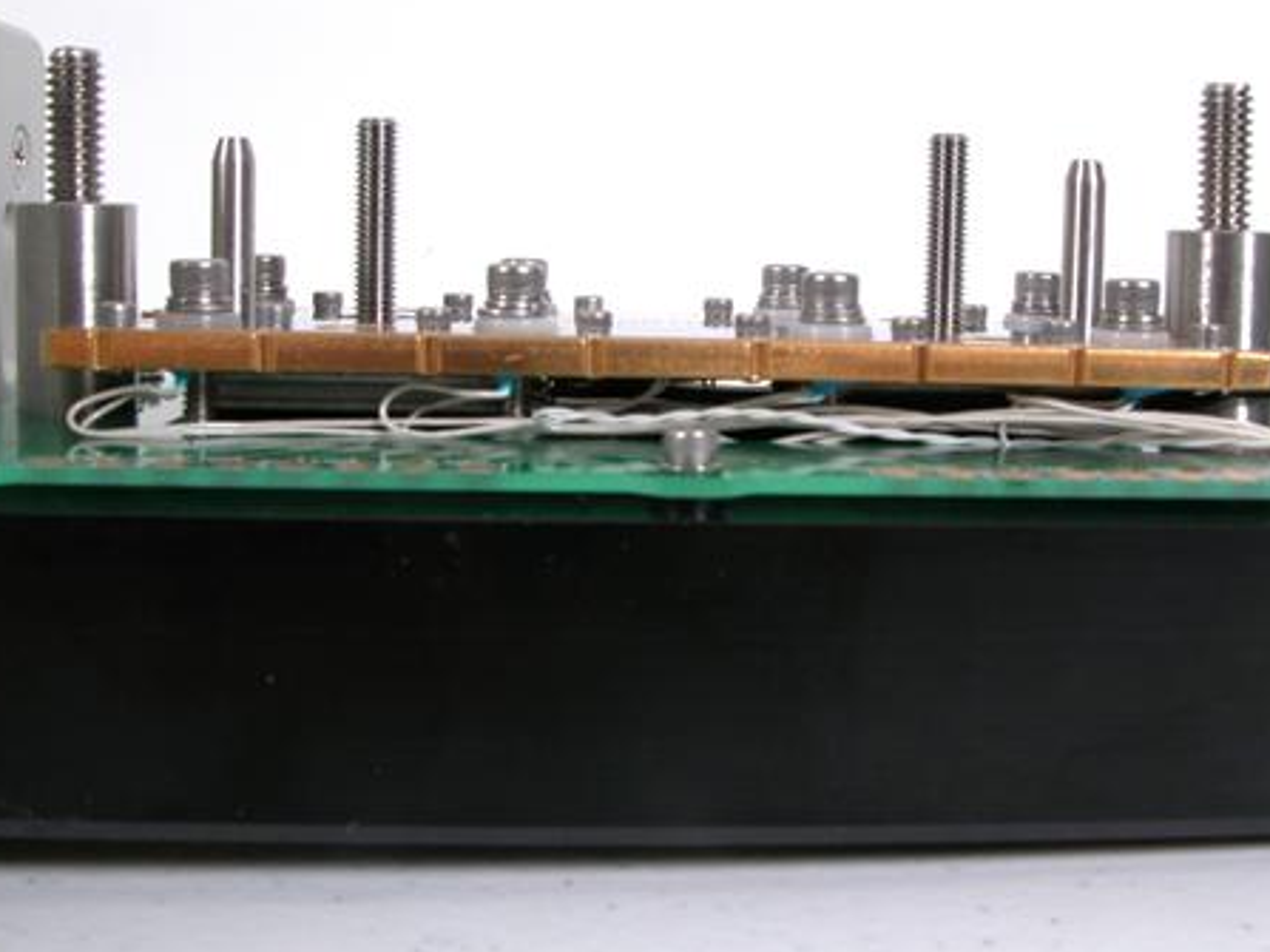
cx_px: 722
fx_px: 1724
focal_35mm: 47
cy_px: 398
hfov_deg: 40.4
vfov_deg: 30.8
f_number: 8
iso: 100
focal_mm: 8.9
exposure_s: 1/1000
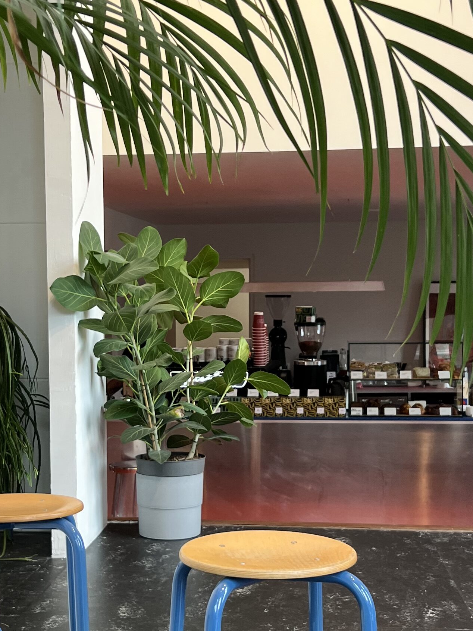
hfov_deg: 23.6
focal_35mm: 62
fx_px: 1130
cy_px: 370
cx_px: 201
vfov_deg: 31.1
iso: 64
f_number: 1.5
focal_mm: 5.7
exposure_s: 1/100
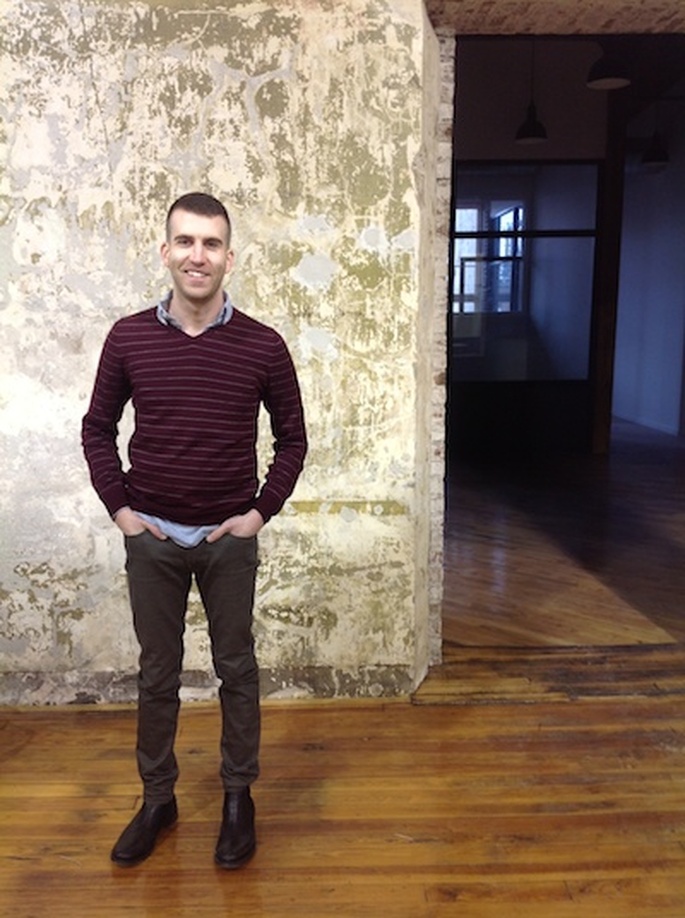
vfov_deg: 52.7
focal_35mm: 35
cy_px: 459
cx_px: 342
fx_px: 926
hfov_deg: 40.6
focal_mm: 4.28
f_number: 2.4
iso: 50
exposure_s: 1/15
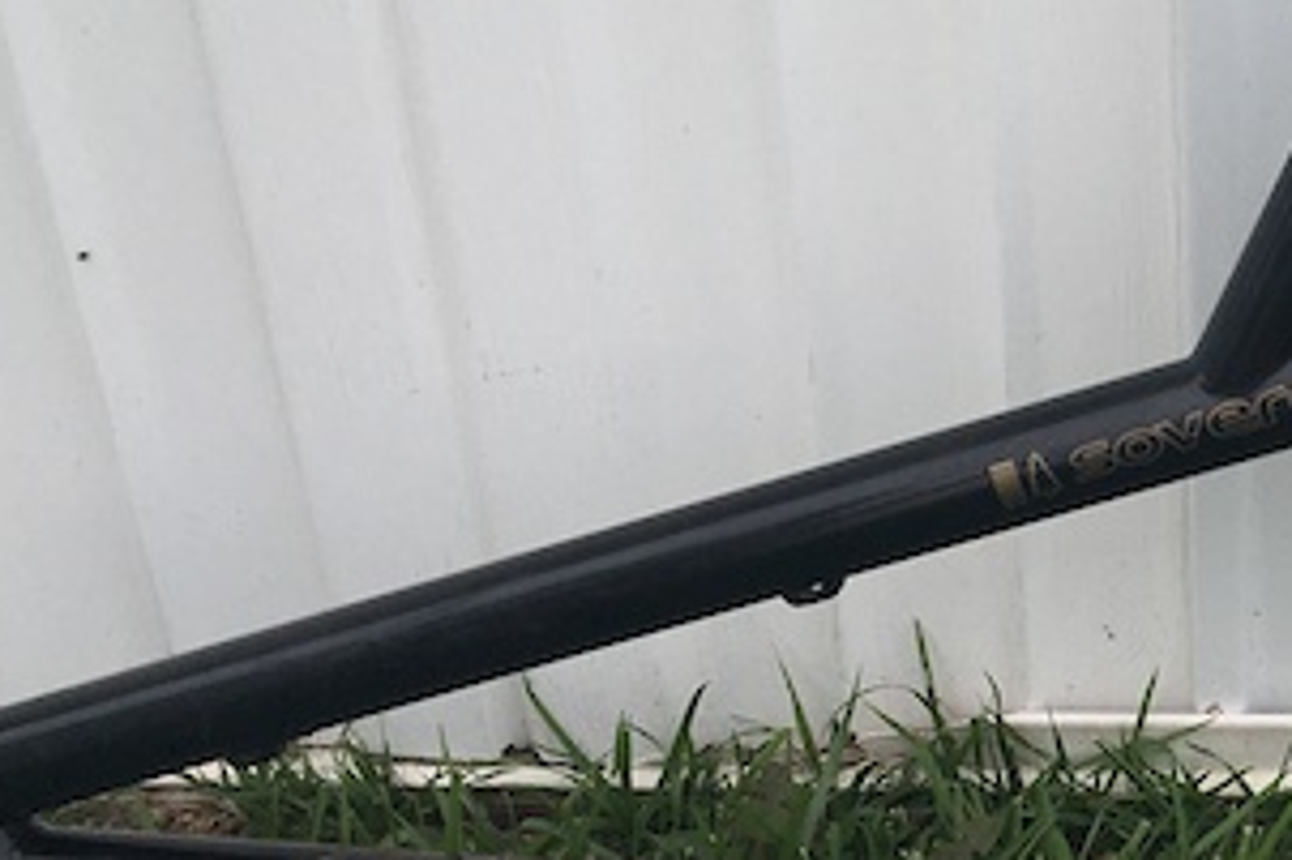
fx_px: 2869
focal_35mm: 80
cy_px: 483
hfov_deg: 23.5
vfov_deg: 17.0
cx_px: 1480
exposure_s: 1/668
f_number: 2.2
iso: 25
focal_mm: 4.15
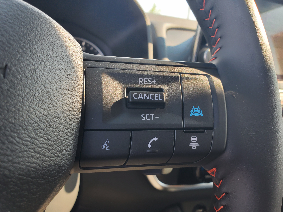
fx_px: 213
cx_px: 142
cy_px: 106
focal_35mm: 26
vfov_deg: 53.1
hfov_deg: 67.3
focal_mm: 4.3
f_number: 2.4
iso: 64
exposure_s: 1/120
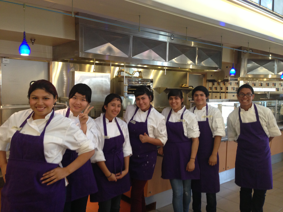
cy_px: 106
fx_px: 270
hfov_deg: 55.4
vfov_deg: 42.9
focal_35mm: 33
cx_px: 142
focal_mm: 4.13
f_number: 2.4
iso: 160
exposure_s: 1/20
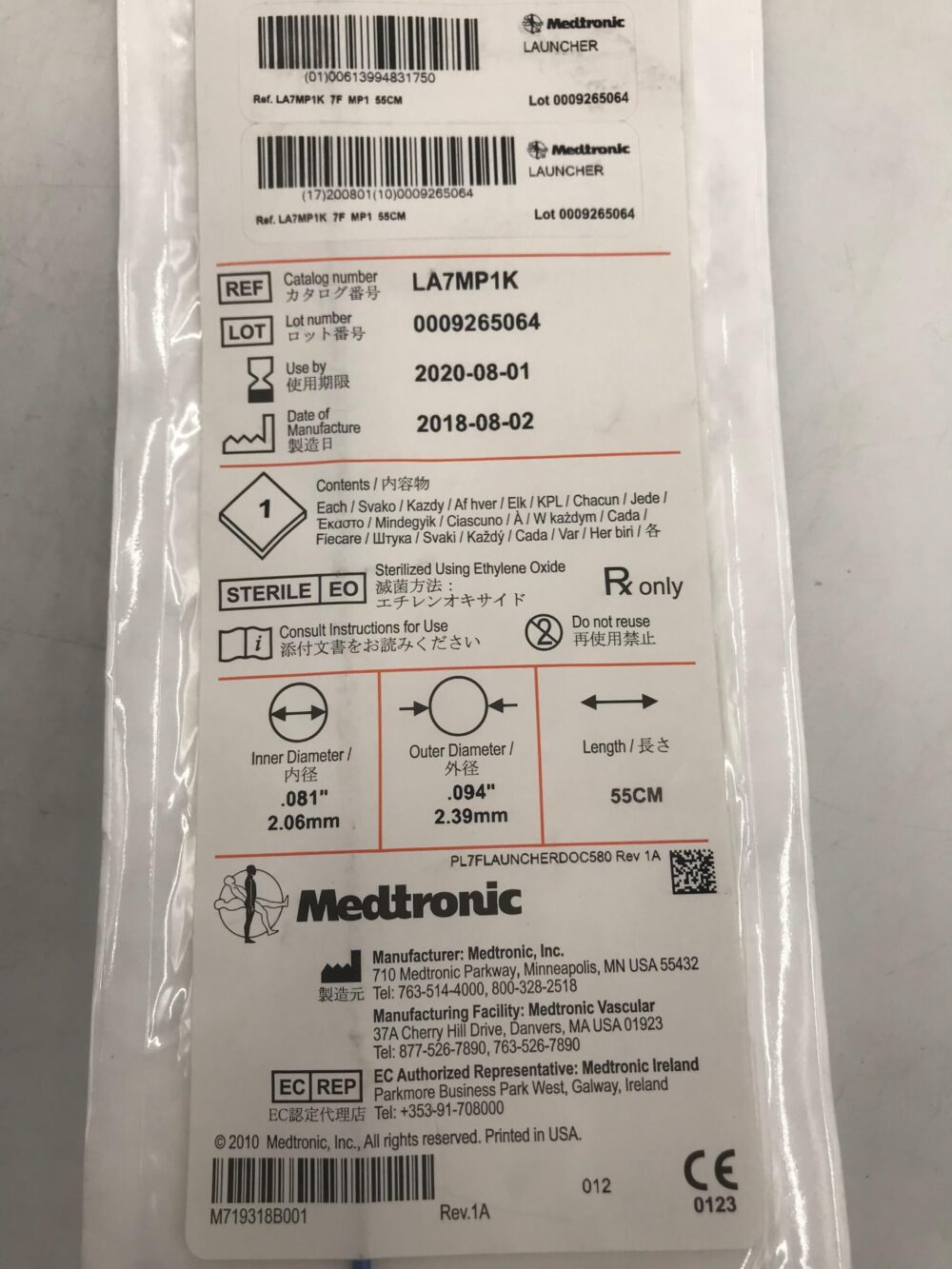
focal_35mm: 28
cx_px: 476
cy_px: 634
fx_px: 1027
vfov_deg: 63.4
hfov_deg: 49.8
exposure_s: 1/120
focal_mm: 3.99
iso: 25
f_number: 1.8
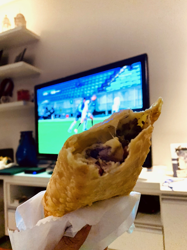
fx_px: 194
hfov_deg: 51.4
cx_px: 92
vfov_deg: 65.3
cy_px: 129
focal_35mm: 27
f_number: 1.8
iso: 500
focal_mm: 4.25
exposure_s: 1/30
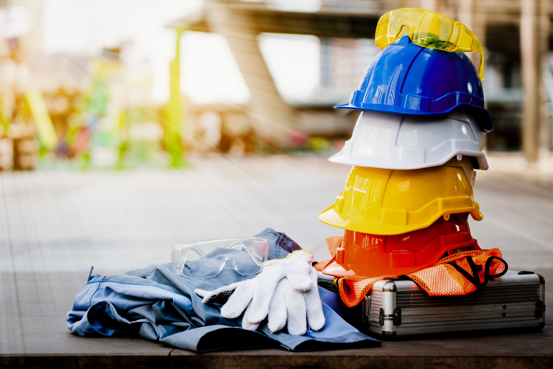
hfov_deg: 19.5
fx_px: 1613
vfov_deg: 13.0
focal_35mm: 105
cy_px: 184
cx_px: 276
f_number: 4
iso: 500
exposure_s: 1/640
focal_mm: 105
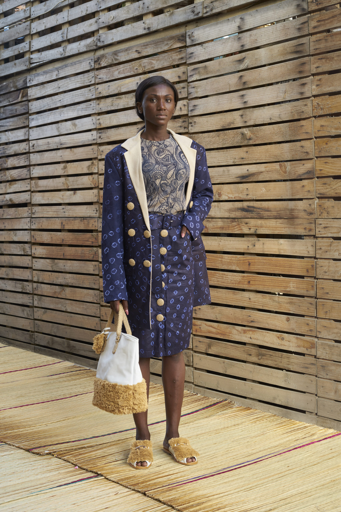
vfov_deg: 39.6
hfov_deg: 27.0
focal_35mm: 50
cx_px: 170
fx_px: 710
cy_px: 256
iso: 500
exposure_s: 1/125
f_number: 7.1
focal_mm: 50
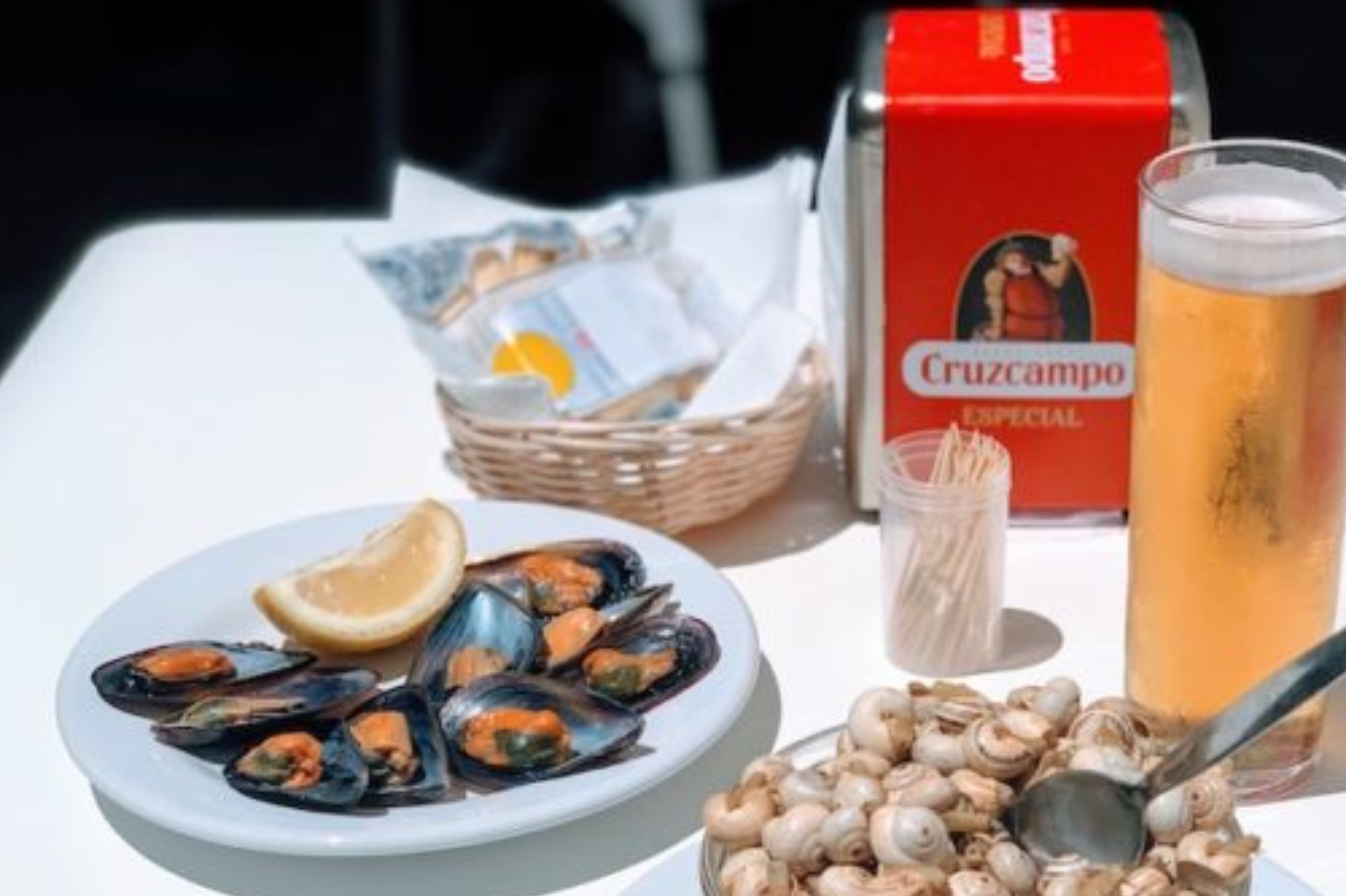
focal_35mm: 72
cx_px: 871
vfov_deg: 18.9
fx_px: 2691
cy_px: 588
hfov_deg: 27.9
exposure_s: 1/4785
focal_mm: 6
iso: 16
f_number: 2.4
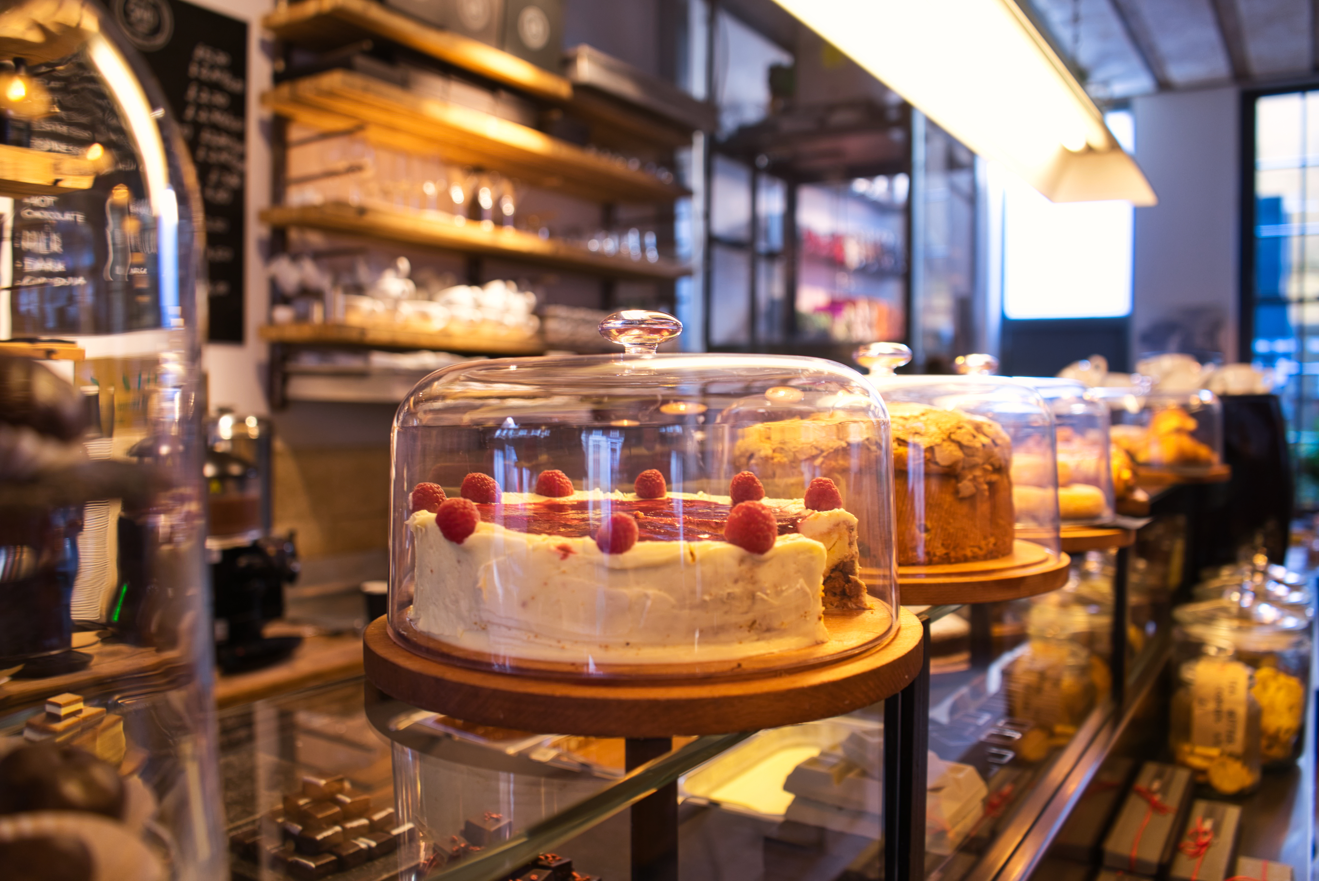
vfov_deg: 46.5
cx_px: 660
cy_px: 440
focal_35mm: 28
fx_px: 1026
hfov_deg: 65.4
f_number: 4
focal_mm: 28
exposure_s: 1/13
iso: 160
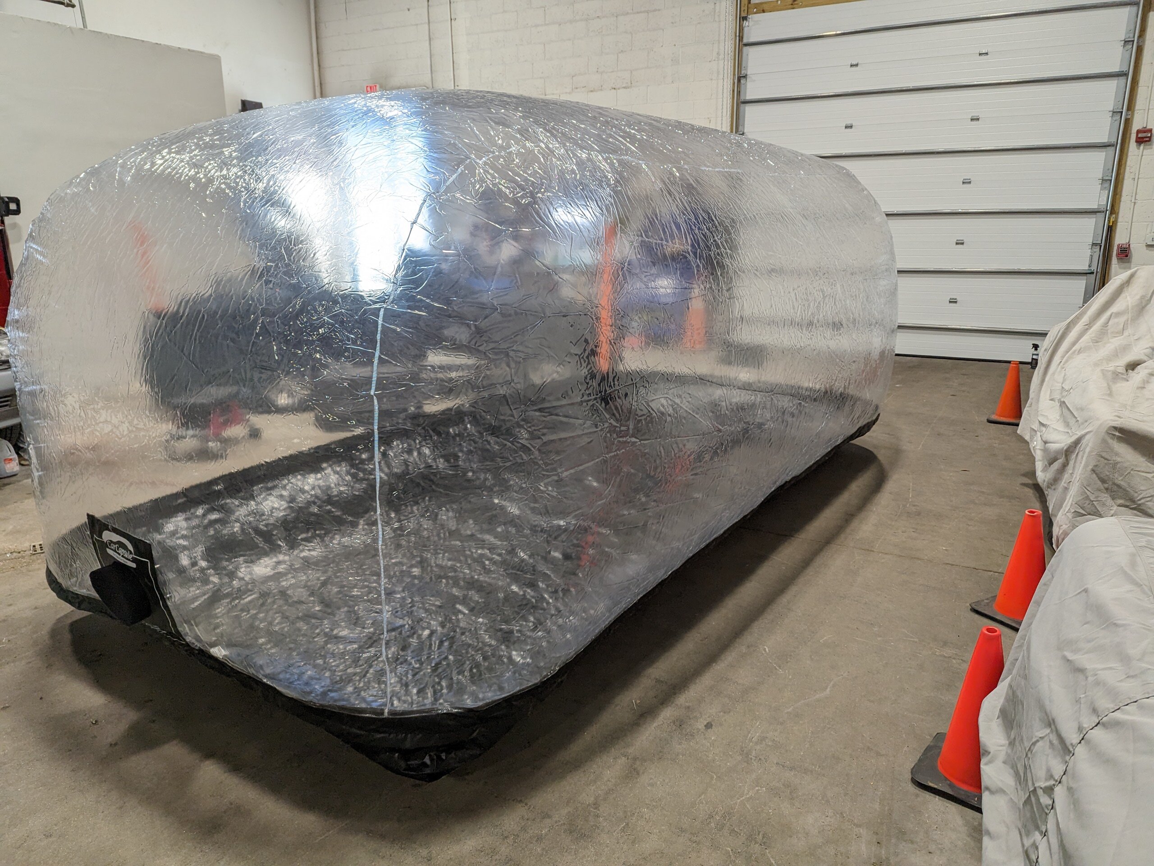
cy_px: 433
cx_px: 577
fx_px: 800
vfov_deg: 56.8
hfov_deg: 71.6
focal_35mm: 24
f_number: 1.85
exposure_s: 1/94.9
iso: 50
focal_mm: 6.81
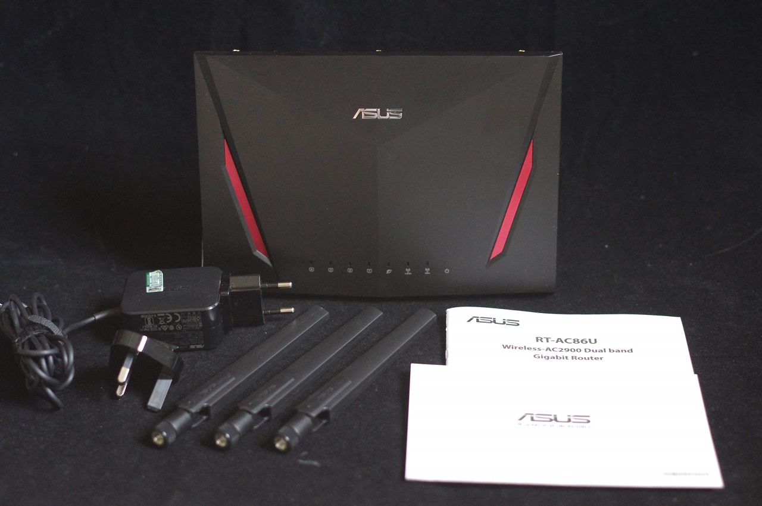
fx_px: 1585
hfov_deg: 27.0
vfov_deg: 18.1
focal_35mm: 75
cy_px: 253
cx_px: 381
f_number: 2.5
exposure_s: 1/100
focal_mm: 50
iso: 1600
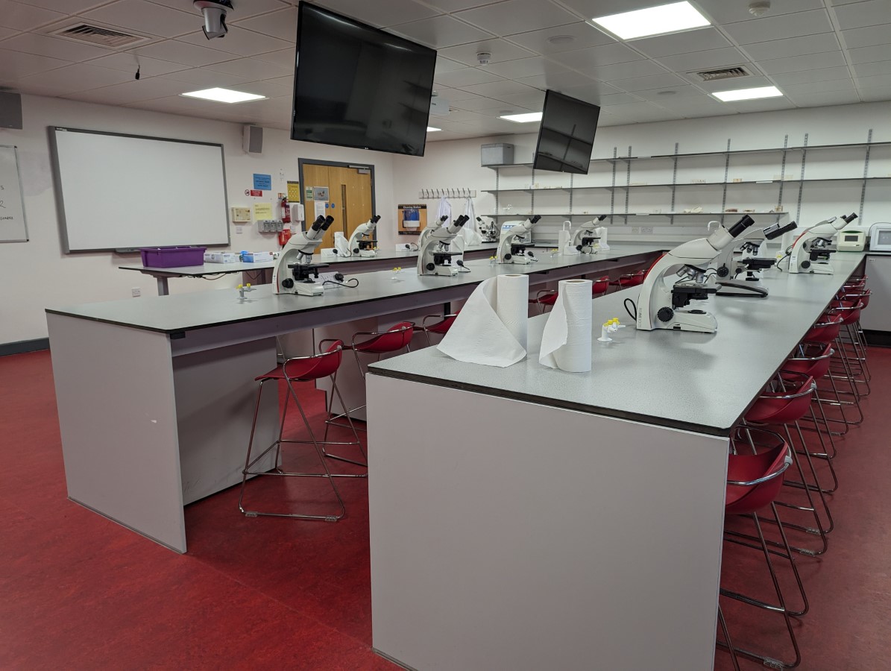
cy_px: 336
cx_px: 446
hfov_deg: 71.5
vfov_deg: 56.9
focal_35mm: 24
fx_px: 619
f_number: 1.85
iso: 177
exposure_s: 1/100
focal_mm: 6.81
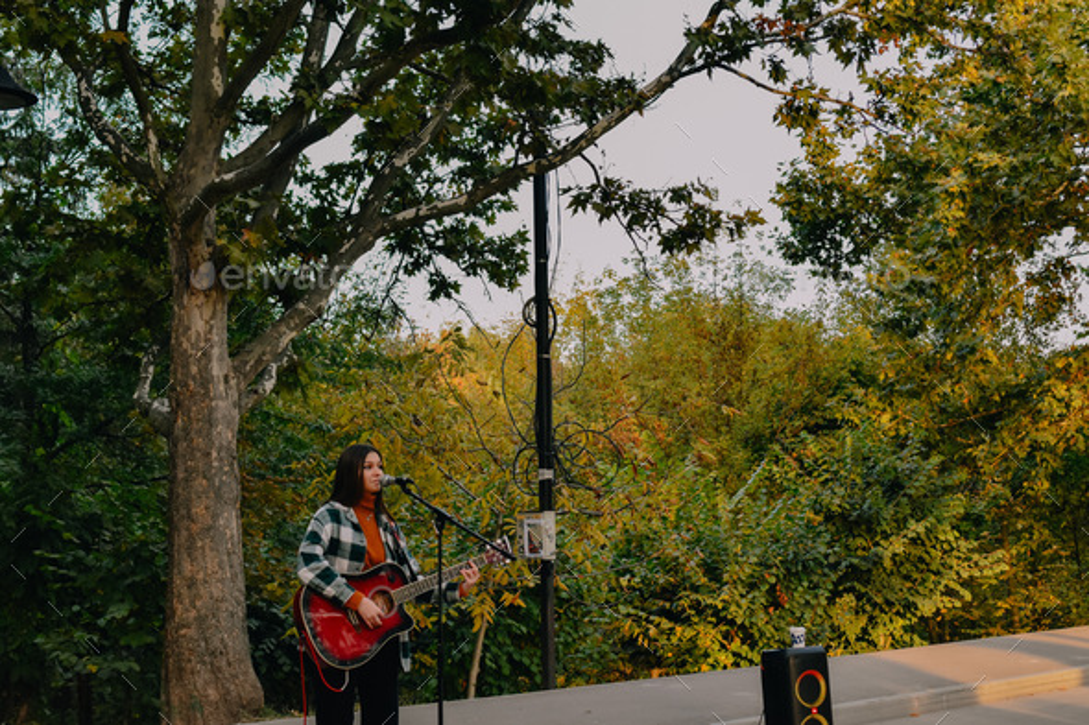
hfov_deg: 37.9
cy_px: 362
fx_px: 1588
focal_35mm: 52
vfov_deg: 25.7
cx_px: 544
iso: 800
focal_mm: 35
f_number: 3.5
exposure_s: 1/800
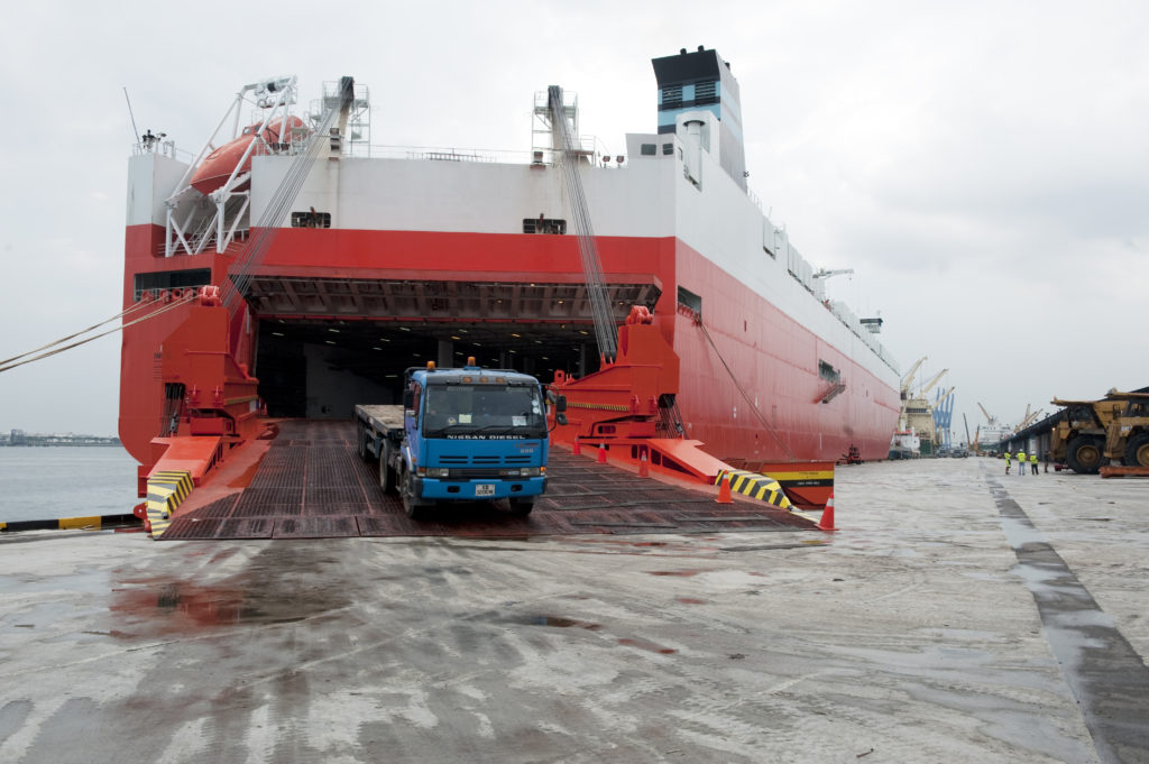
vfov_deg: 42.3
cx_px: 574
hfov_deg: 60.3
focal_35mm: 31
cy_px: 382
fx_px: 989
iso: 200
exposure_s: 1/400
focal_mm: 31
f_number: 10
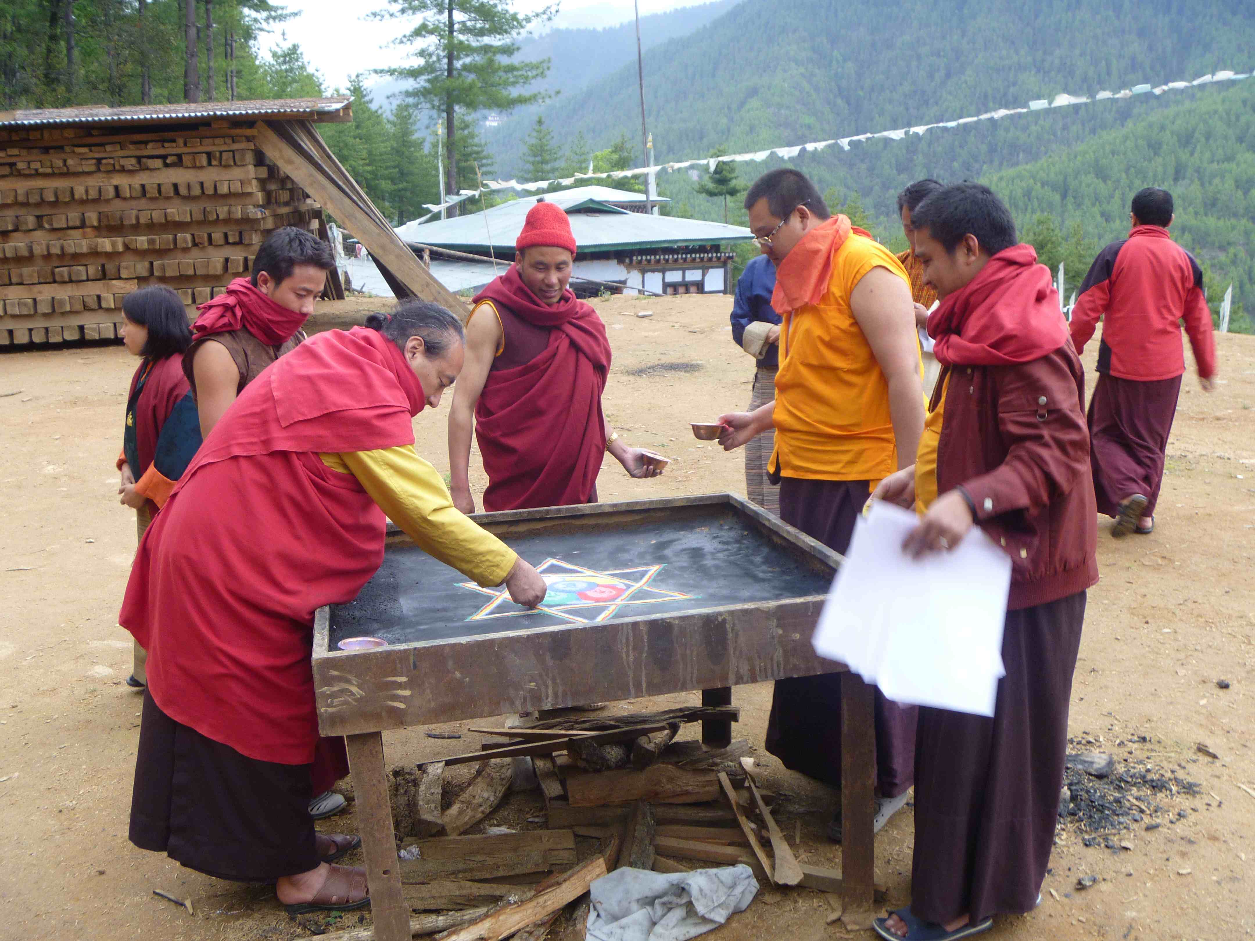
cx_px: 628
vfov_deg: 40.7
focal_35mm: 35
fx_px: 1269
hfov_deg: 52.6
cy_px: 470
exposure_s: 1/30
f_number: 3.5
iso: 100
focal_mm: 6.3
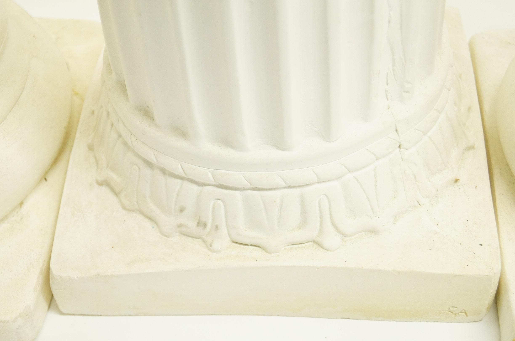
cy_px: 170
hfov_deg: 33.4
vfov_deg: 22.5
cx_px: 258
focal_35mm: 60
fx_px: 857
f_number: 5
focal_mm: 40
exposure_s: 1/60
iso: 3200
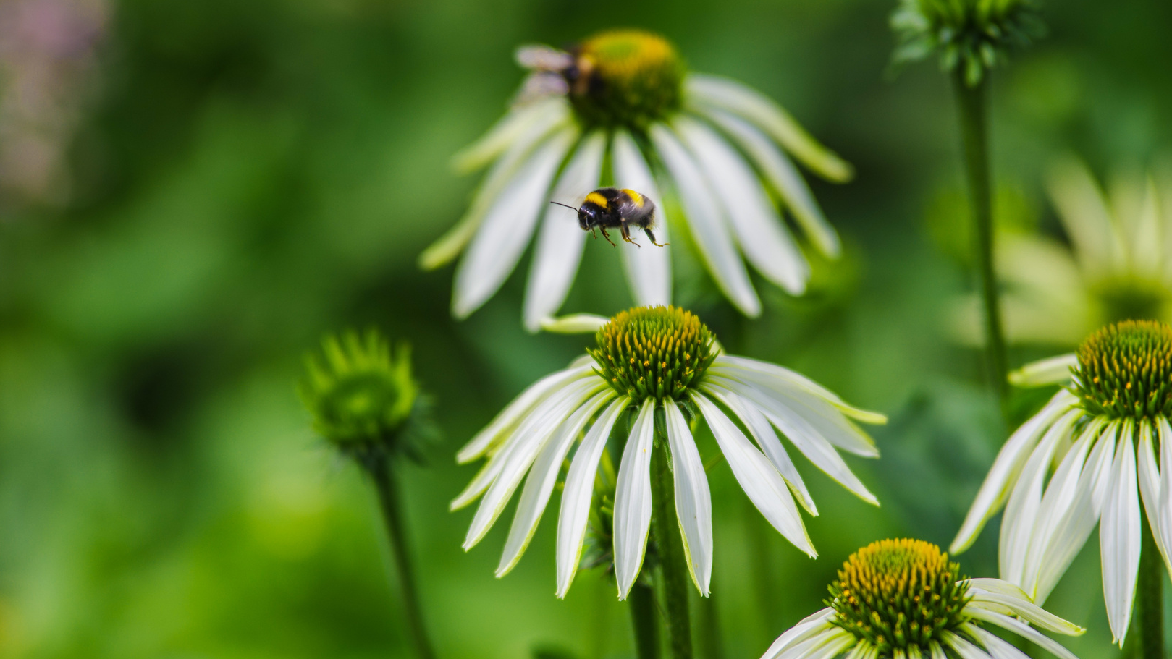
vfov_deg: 3.9
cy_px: 307
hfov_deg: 6.9
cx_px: 586
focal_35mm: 315
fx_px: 9790
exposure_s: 1/1000
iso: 100
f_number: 3.2
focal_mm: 200
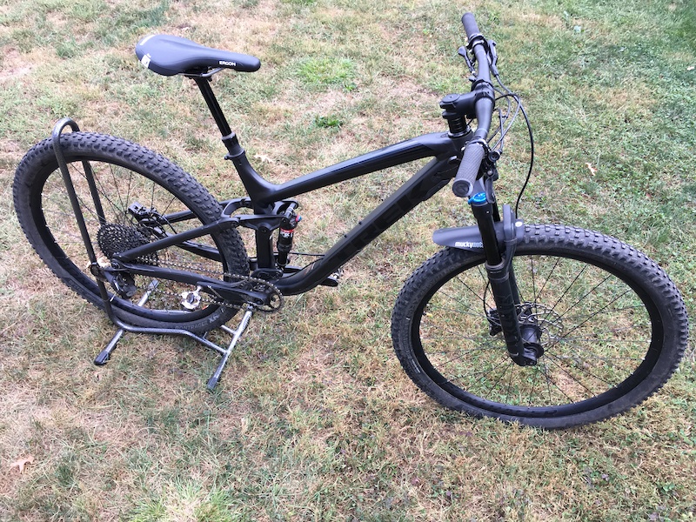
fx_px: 583
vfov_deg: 48.2
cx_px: 348
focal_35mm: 29
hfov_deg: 61.7
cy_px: 261
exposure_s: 1/120
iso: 40
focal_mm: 4.15
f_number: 2.2
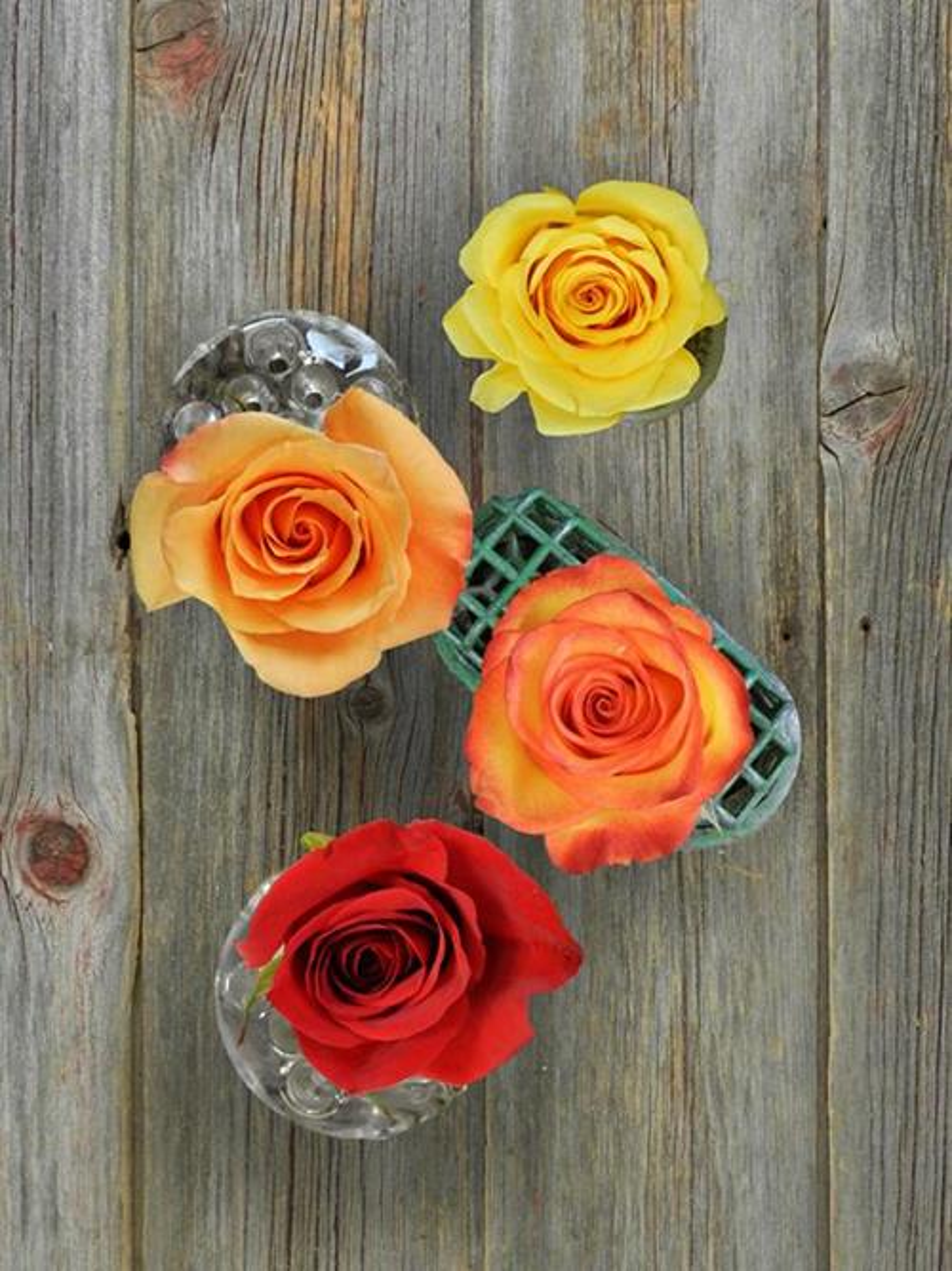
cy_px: 636
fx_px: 1687
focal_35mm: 46
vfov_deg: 41.2
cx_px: 476
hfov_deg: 31.5
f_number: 4.2
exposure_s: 1/15
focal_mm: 8.1
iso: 400
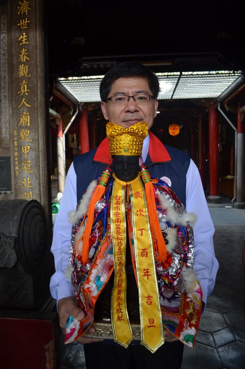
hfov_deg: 47.7
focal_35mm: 27
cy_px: 184
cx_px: 122
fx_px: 277
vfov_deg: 67.5
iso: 400
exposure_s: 1/100
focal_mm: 18
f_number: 5
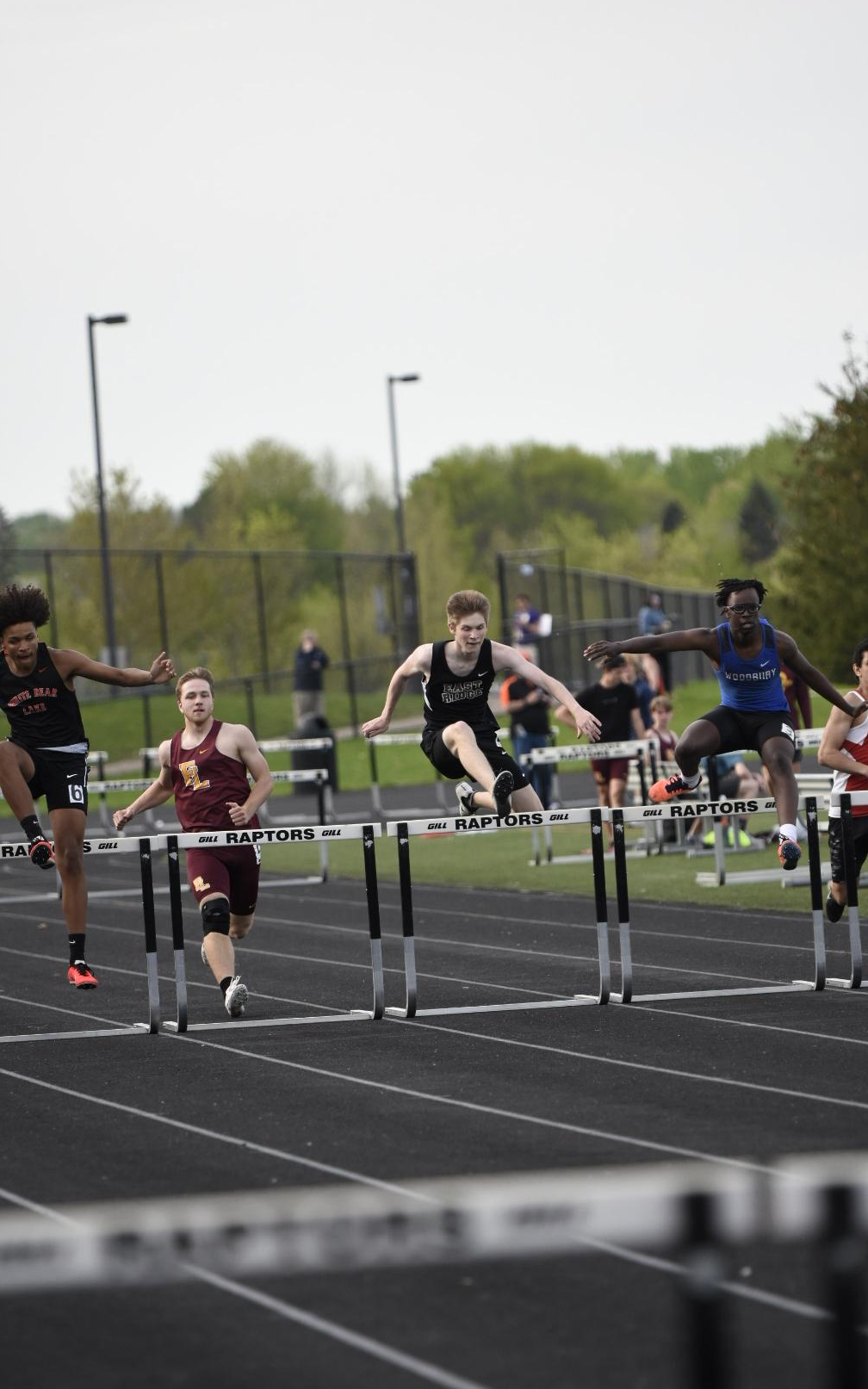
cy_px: 695
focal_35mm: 261
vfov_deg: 8.0
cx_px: 452
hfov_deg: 5.0
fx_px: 9880
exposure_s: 1/2500
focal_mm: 170
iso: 450
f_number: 2.8
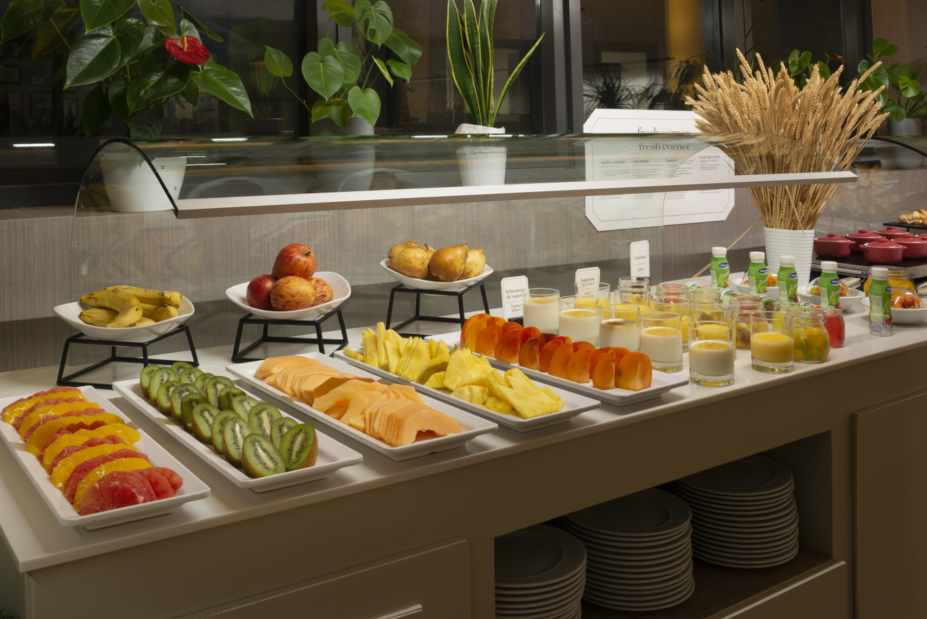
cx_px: 464
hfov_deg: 54.4
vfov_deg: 37.9
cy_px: 310
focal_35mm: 35
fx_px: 902
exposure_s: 1/5
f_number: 16
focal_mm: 35
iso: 640
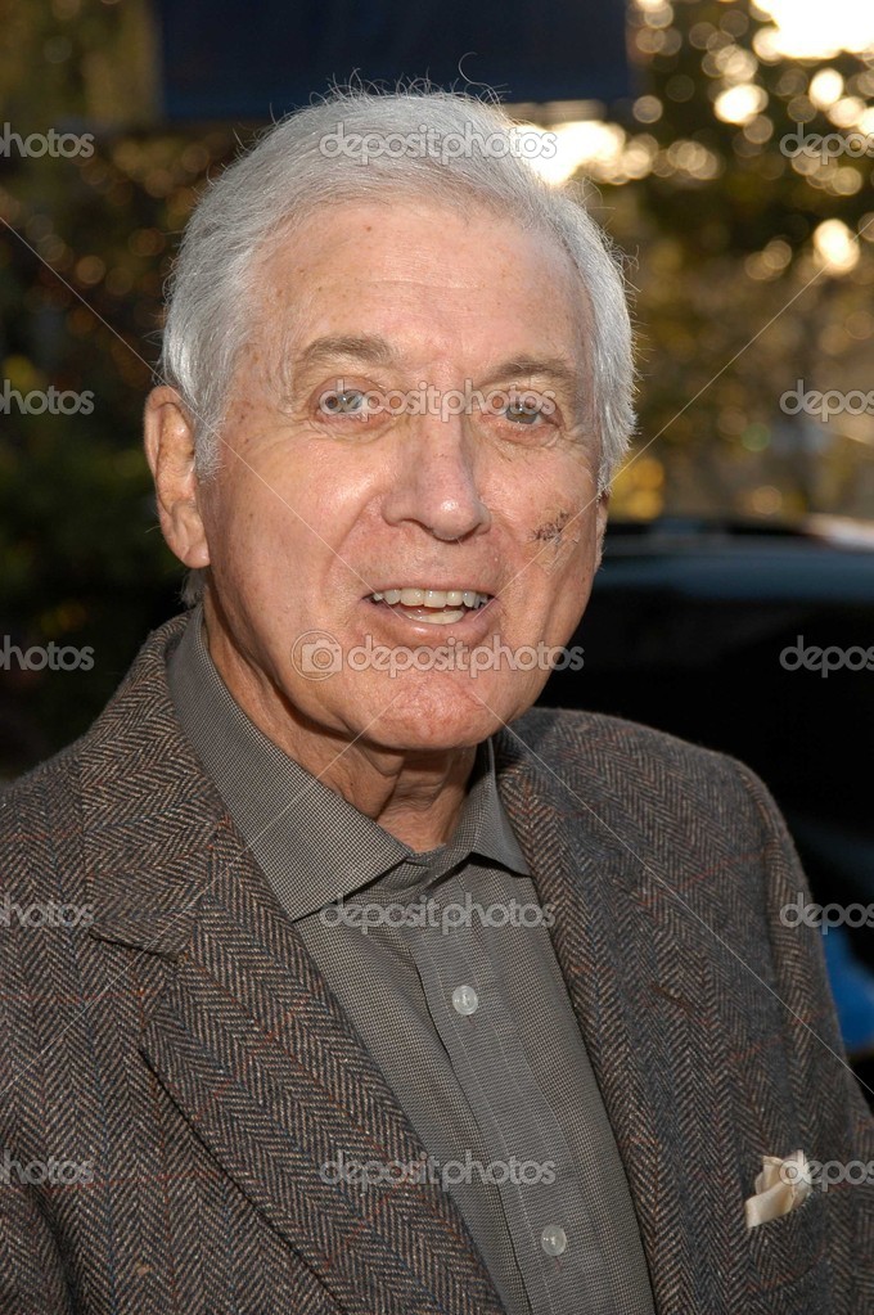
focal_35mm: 108
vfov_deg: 18.9
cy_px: 658
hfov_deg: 12.7
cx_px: 437
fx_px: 3941
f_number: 5.6
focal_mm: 72
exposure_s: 1/180
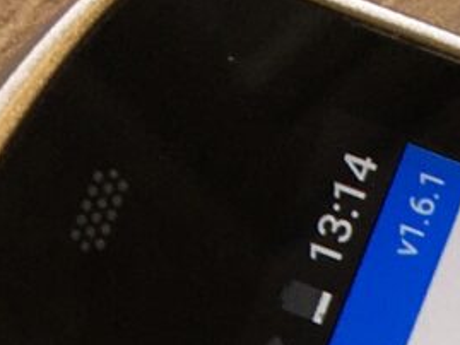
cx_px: 1007
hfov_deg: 8.4
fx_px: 2938
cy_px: 1117
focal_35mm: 221
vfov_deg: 6.1
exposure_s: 1/100
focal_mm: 4.15
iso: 25
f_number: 2.2
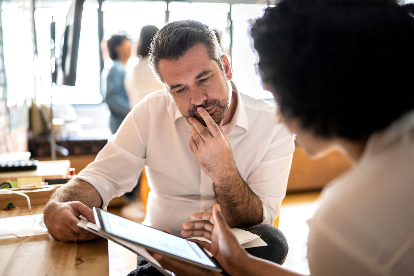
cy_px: 138
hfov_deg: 54.4
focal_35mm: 35
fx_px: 402
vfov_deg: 37.8
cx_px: 207
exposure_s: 1/200
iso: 500
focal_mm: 35
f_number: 1.2
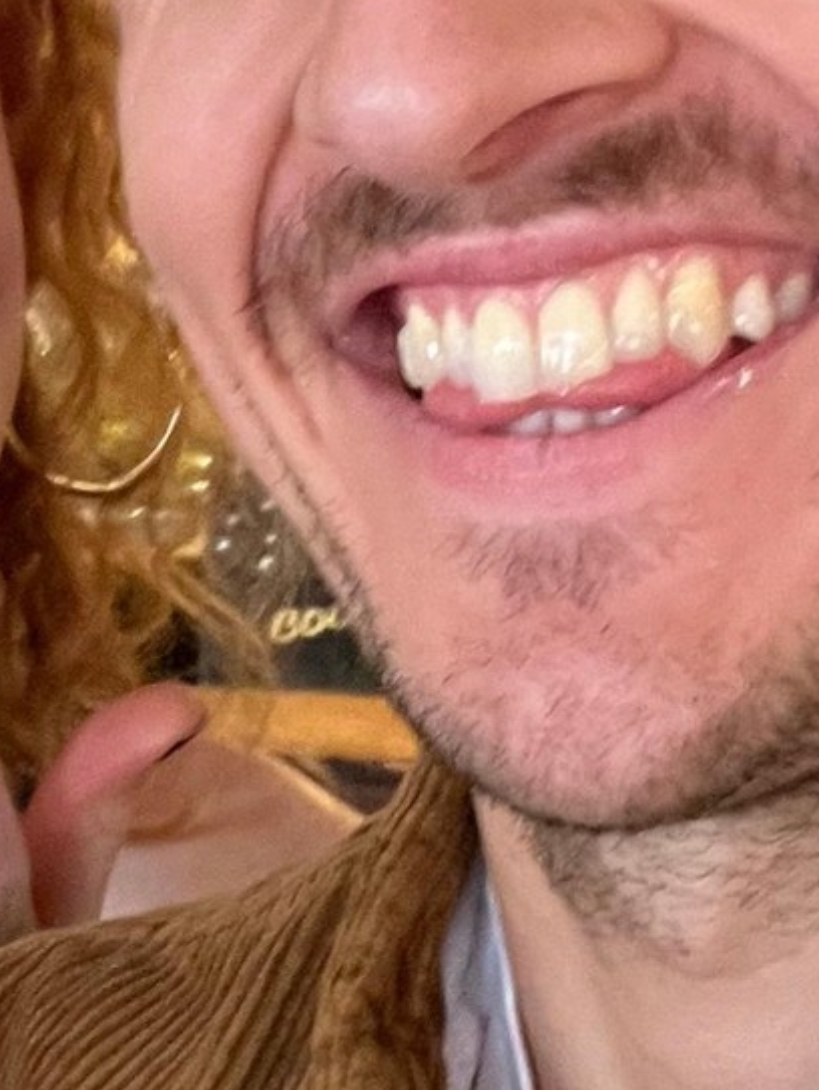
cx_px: 134
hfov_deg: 13.9
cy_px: 303
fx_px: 3340
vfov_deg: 18.4
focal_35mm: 106
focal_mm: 2.71
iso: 400
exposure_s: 1/38
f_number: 2.2
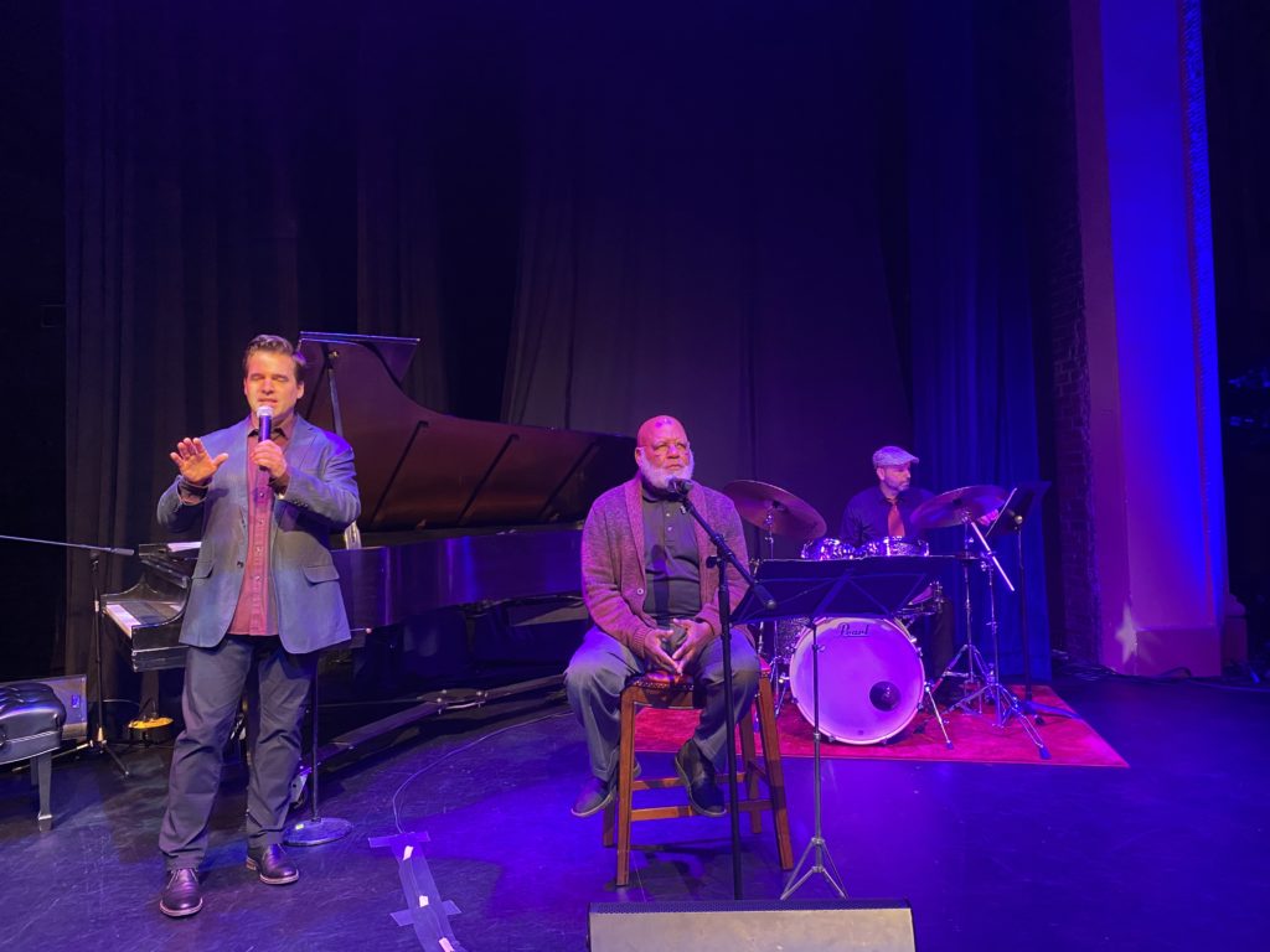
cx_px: 635
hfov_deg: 67.3
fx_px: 954
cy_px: 476
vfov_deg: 53.1
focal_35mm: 26
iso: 500
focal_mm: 4.25
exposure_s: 1/60
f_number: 1.8
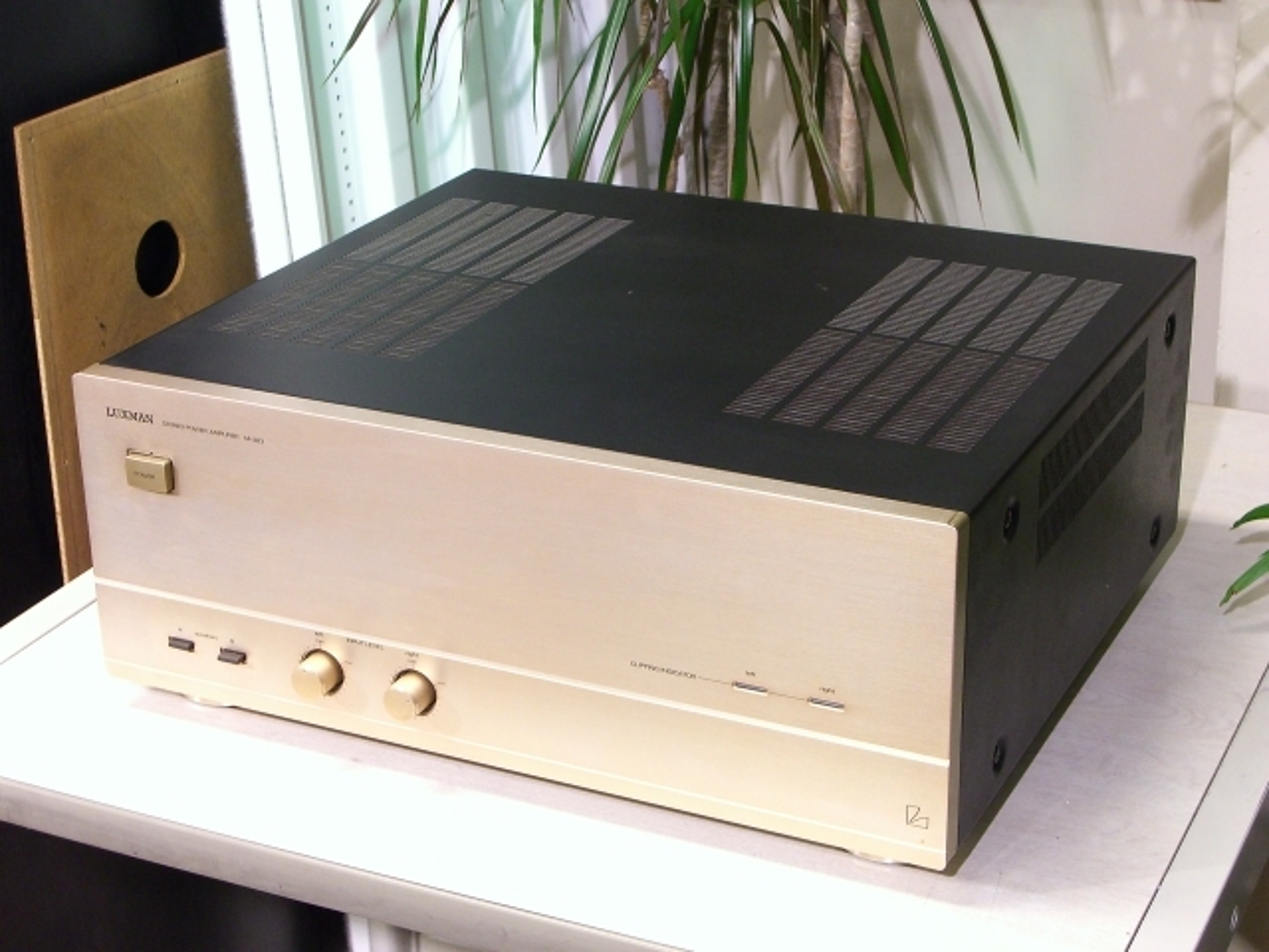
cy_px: 476
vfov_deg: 21.6
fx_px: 2493
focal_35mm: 68
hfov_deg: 28.6
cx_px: 634
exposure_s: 1/10
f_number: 4
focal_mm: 14.2
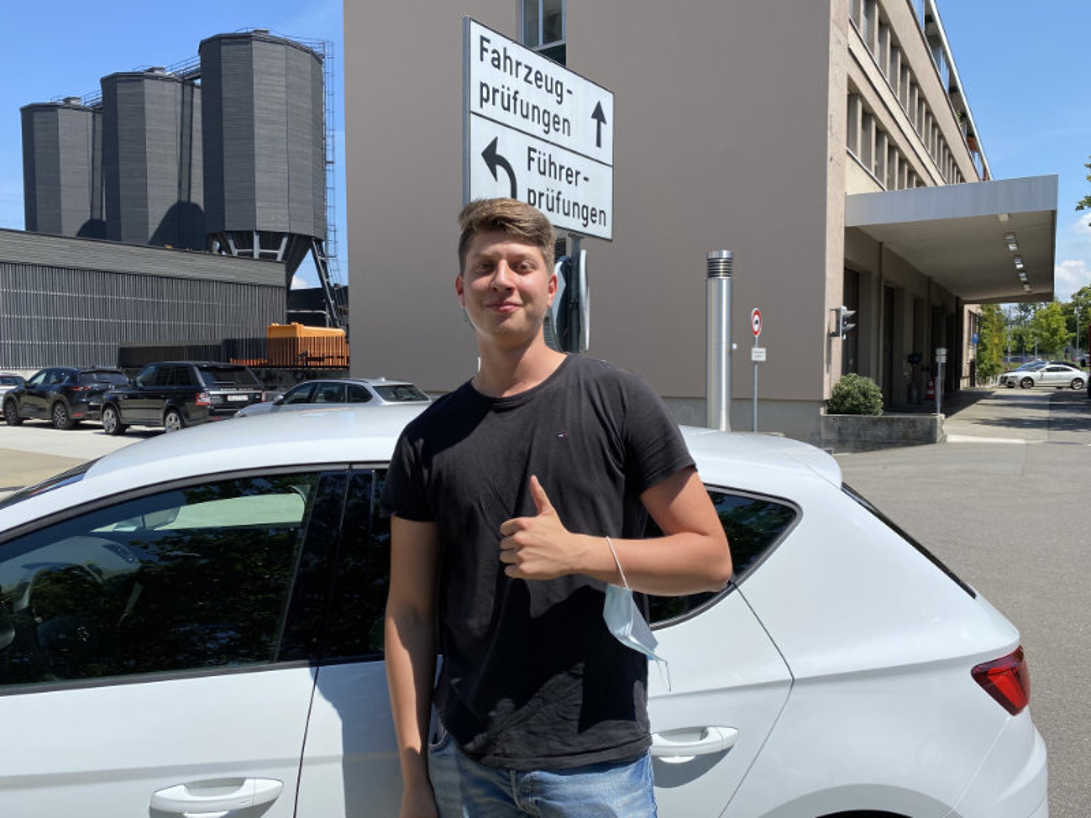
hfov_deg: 67.3
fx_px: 819
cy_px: 409
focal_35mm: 26
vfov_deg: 53.1
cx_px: 546
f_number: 1.8
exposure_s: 1/2817
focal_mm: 4.2
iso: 32
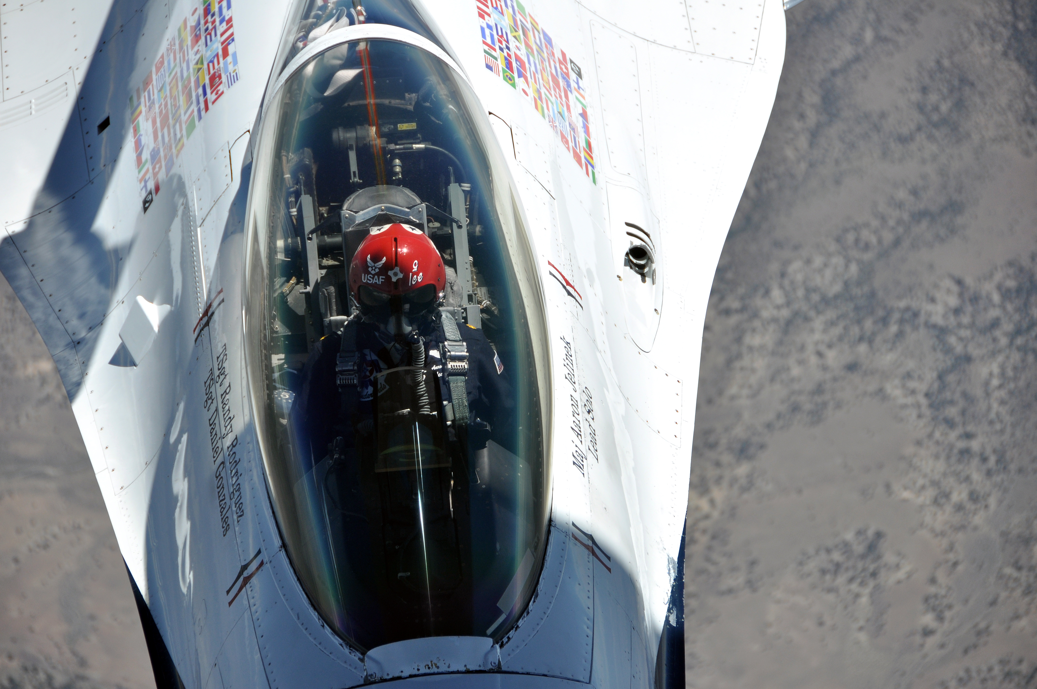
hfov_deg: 10.2
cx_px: 518
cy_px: 344
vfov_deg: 6.8
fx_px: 5826
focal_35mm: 202
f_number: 5.6
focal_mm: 135
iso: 200
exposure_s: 1/1000
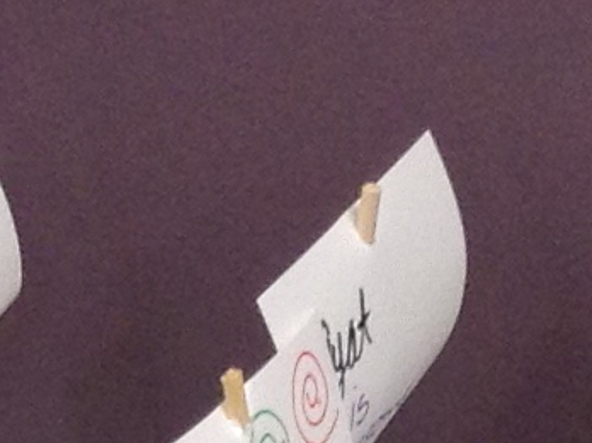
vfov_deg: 6.0
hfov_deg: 8.0
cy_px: 697
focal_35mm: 246
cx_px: 107
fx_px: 4201
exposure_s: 1/24
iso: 64
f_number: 2.4
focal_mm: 3.3
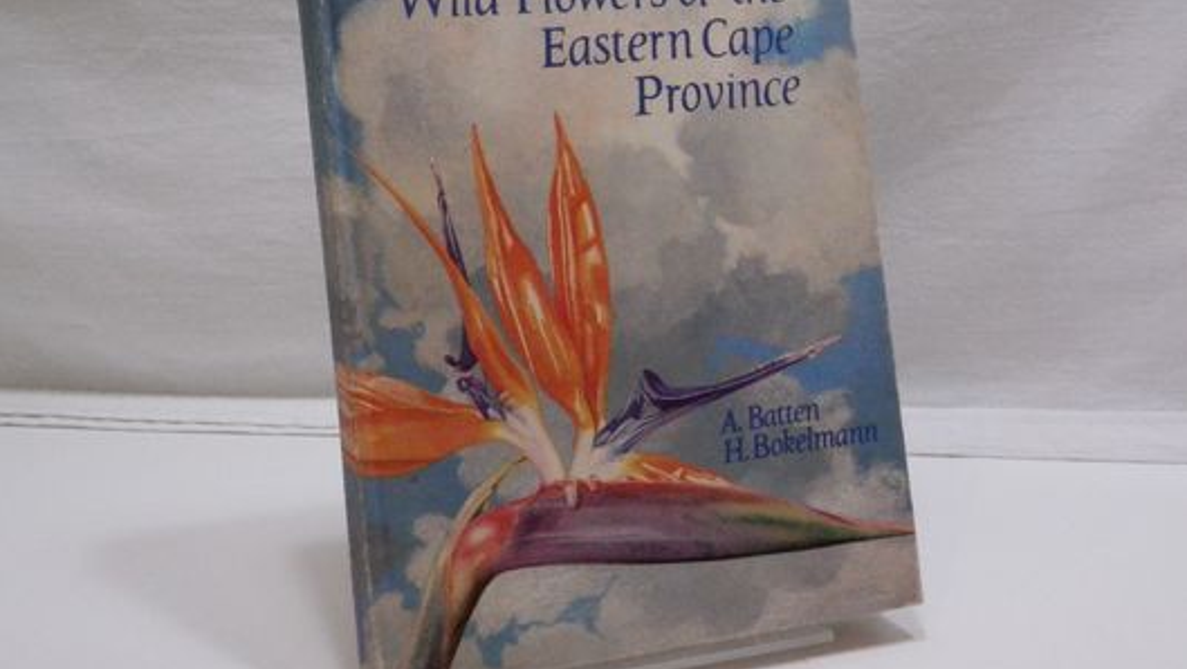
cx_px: 596
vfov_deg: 26.5
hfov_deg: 45.5
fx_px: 1417
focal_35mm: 45
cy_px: 301
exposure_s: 1/160
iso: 800
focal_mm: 7.3
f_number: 3.5
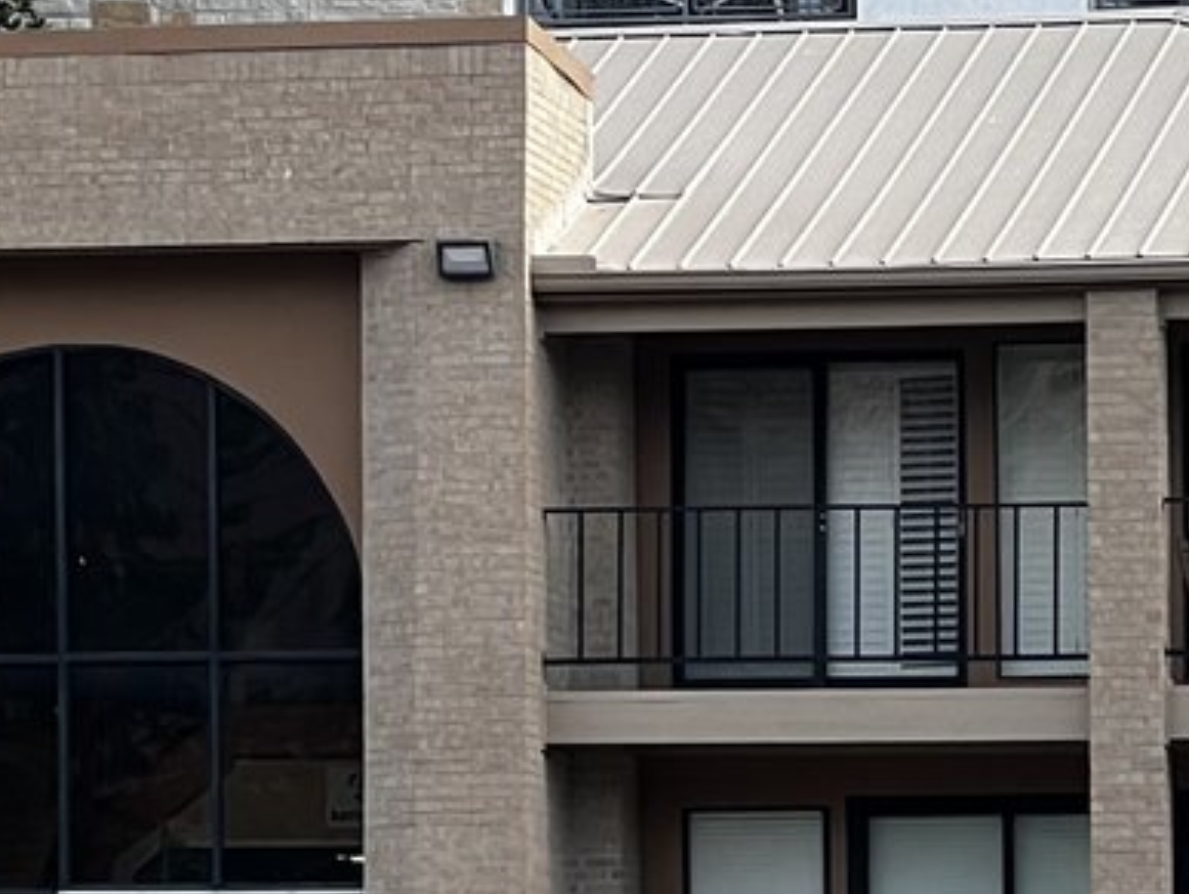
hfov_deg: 6.2
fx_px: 10933
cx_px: -89
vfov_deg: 4.7
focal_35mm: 318
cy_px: 823
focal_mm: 9
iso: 32
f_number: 2.8
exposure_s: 1/126
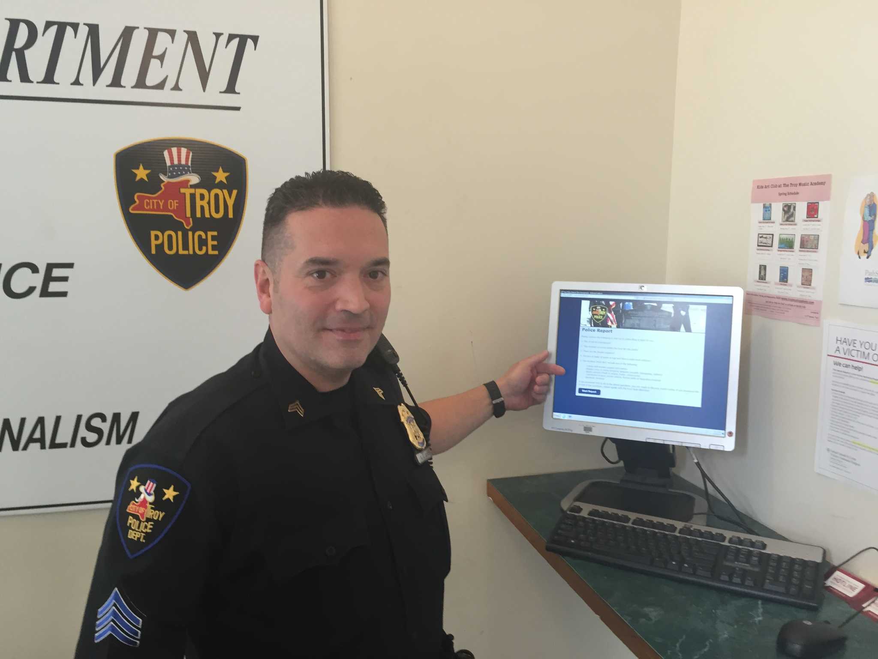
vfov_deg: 48.2
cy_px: 330
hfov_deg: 61.7
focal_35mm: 29
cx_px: 439
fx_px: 736
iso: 80
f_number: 2.2
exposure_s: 1/30
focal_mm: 4.2
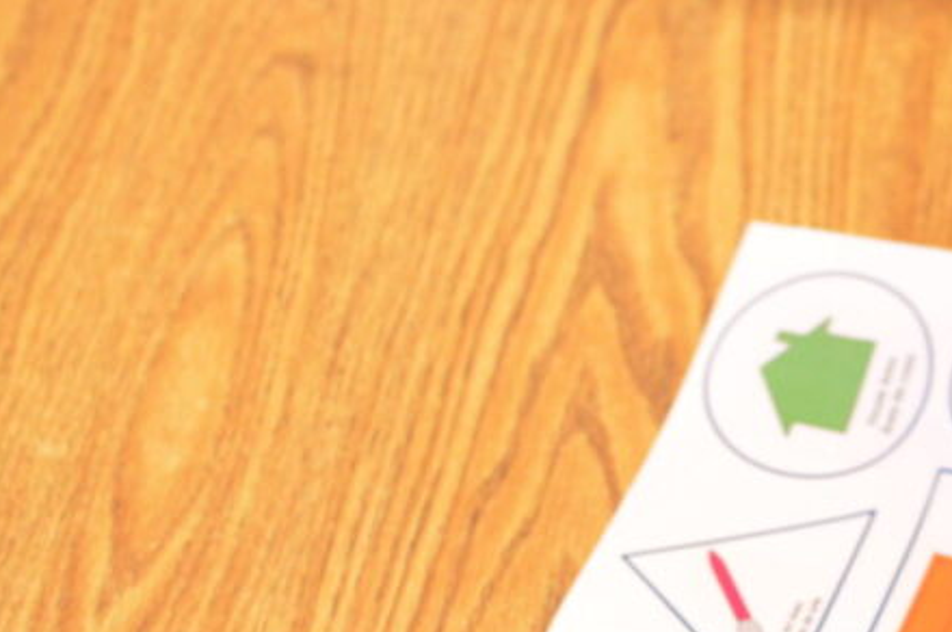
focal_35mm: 122
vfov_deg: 11.2
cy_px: 473
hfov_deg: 16.5
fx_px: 3226
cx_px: 926
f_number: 3.2
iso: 2000
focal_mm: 35
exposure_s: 1/125
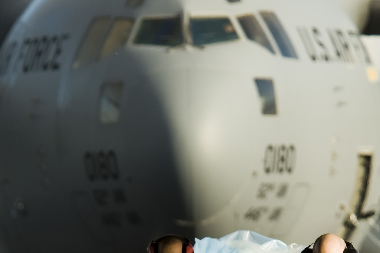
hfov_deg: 3.5
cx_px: 271
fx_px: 6297
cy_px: 281
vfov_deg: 2.3
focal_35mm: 597
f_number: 5.6
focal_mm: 240
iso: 200
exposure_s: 1/500
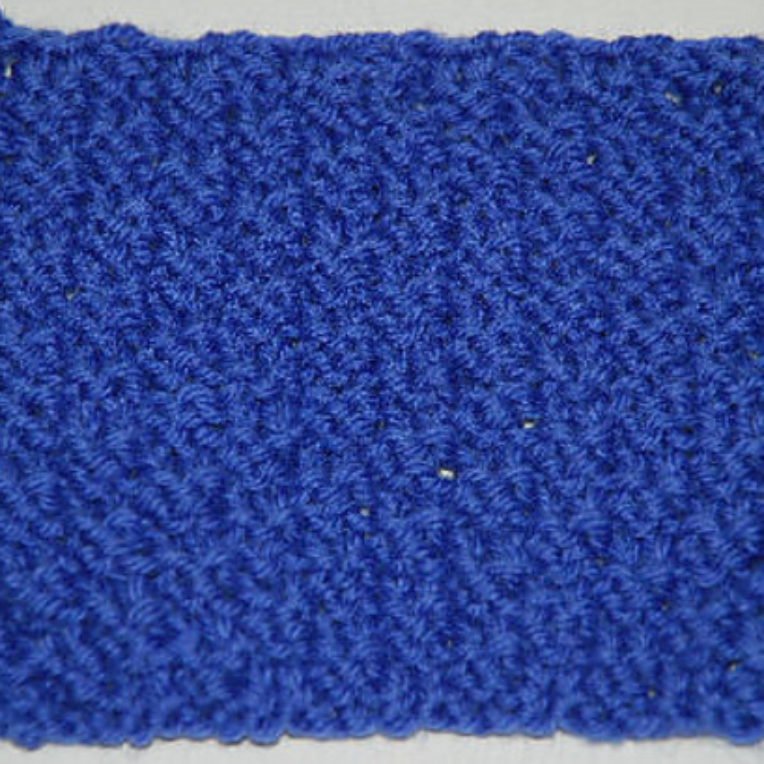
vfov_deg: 6.5
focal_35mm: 270
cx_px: 415
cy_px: 369
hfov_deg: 6.5
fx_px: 6734
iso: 100
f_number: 5.6
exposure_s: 1/125
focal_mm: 135
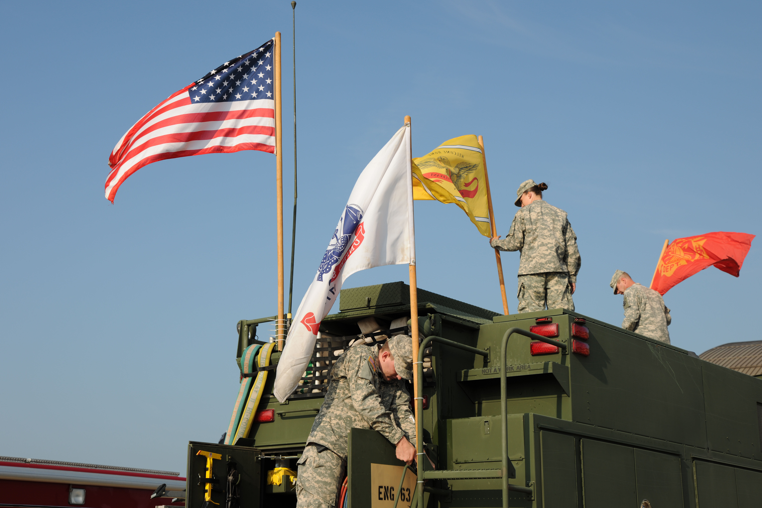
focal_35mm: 60
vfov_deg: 22.6
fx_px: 1270
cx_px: 381
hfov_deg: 33.4
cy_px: 254
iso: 100
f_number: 9
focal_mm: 60
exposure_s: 1/320
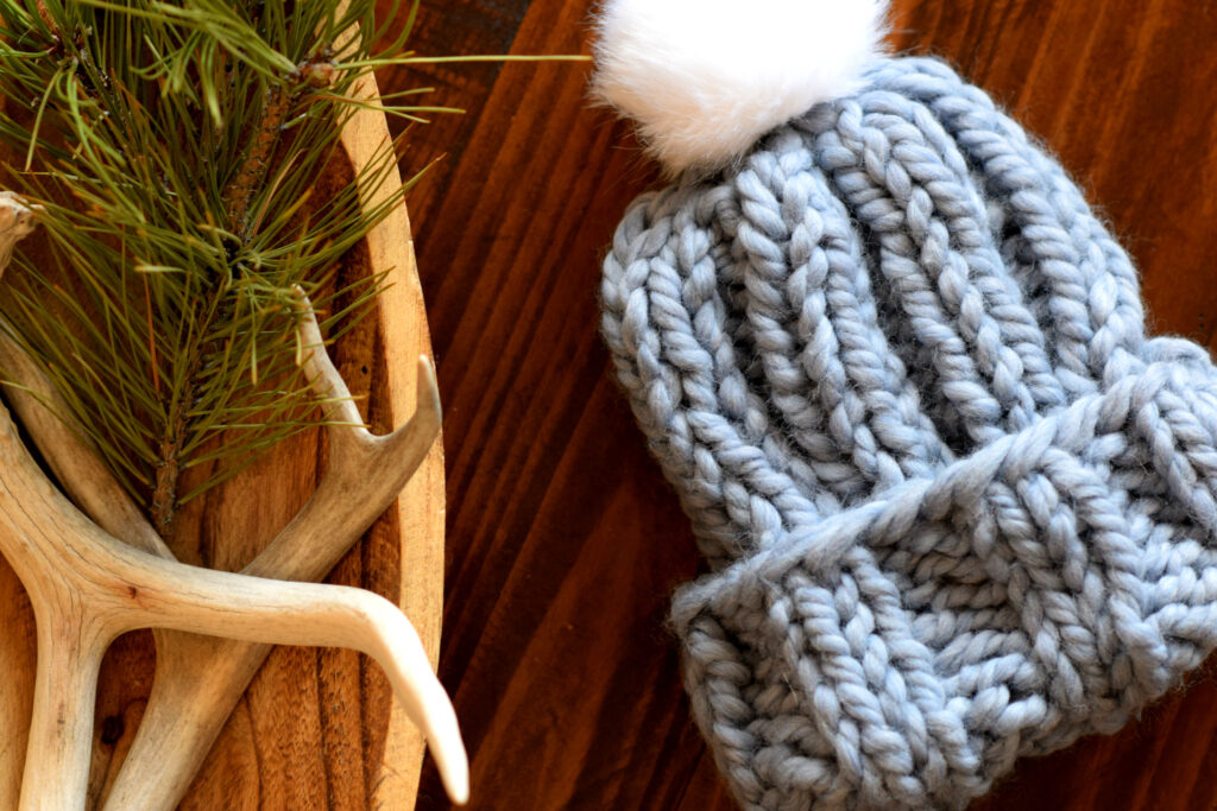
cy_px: 406
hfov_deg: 16.1
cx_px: 608
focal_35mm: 128
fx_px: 4311
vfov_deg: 10.8
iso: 800
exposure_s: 1/125
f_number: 2.8
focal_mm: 85
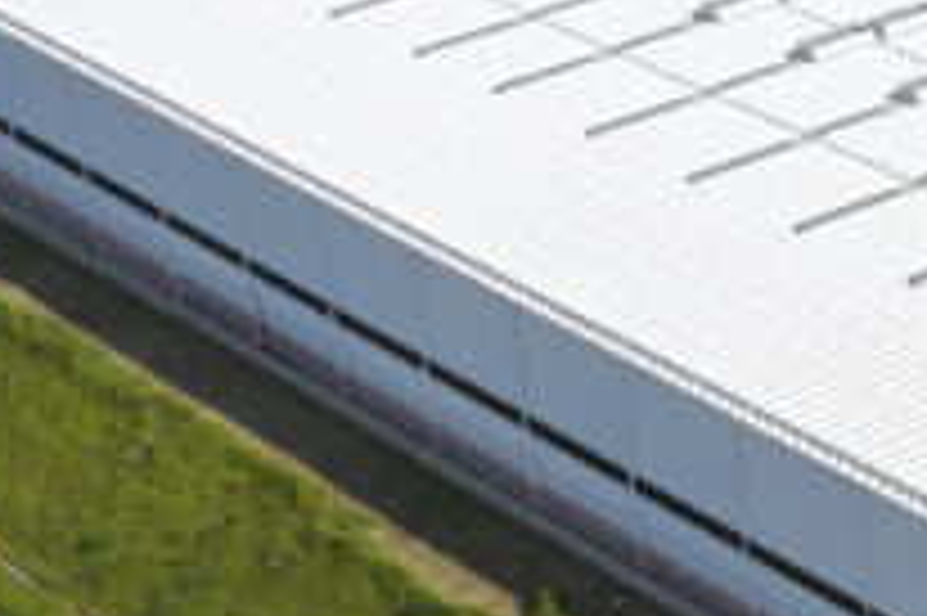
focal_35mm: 139
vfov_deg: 9.8
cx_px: 1449
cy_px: 481
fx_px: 3576
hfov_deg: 13.8
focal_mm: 10.26
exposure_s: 1/200
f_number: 4.5
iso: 100
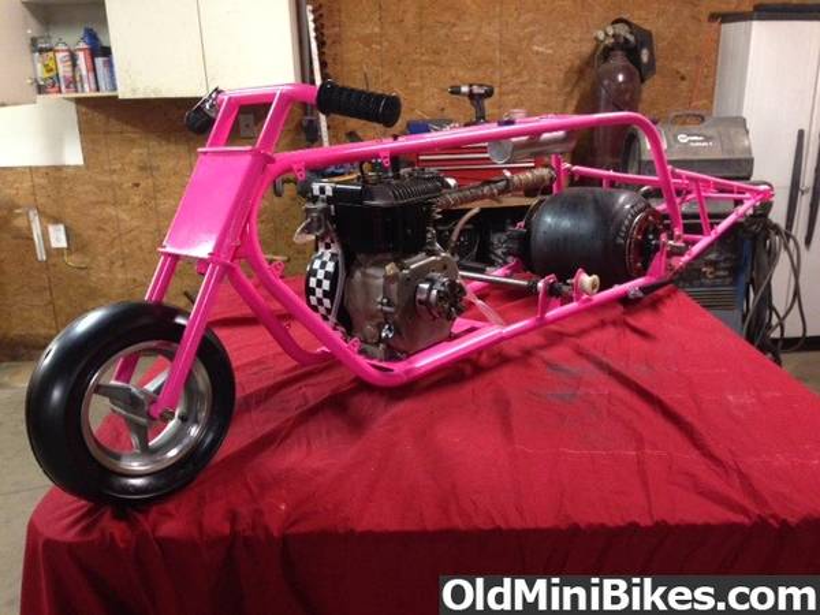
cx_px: 410
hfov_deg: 55.4
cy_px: 308
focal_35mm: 33
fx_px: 782
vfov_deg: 42.9
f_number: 2.4
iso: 320
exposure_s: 1/20
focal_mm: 4.12
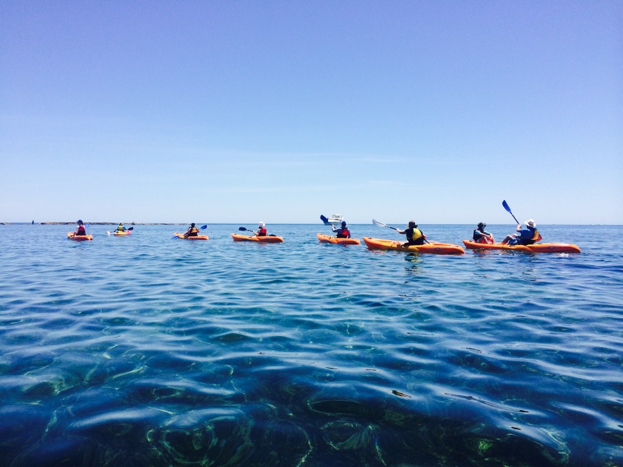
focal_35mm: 30
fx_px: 540
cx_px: 312
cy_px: 234
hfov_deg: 60.0
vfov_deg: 46.8
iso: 40
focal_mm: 4.12
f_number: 2.2
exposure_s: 1/2933
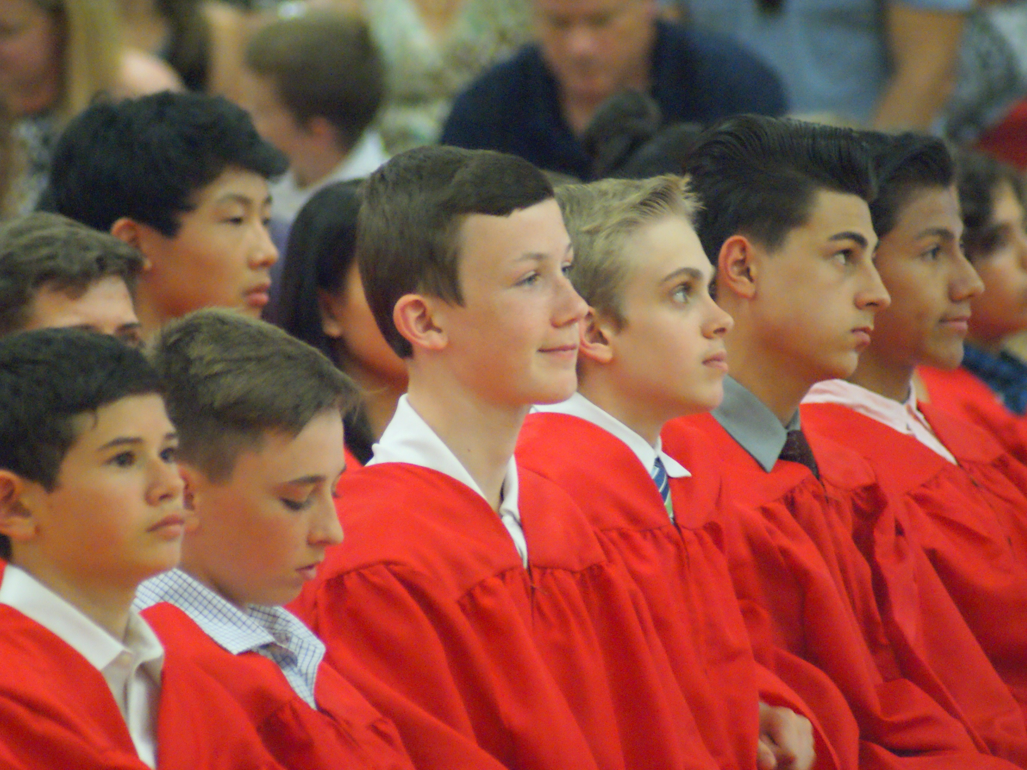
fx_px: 14420
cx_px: 541
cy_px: 385
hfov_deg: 4.1
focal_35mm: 486
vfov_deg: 3.1
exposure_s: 1/30
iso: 3200
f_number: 5.6
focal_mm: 300
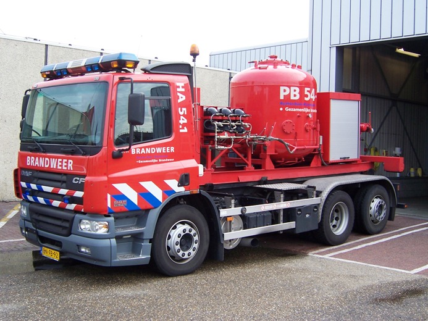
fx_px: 544
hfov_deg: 42.9
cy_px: 160
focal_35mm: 44
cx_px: 214
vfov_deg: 32.9
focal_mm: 7.3
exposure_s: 1/250
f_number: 3.3
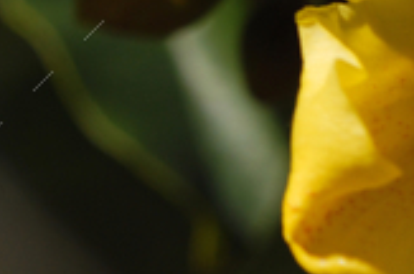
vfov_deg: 1.3
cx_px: 665
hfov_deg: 1.9
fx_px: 12510
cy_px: -52
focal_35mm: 1090
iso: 100
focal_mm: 200
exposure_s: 1/250
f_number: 8
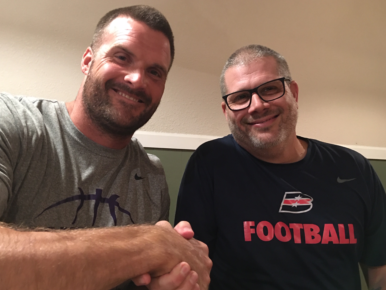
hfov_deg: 56.8
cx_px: 190
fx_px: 357
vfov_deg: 44.2
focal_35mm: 32
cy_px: 148
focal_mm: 4.15
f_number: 2.2
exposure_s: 1/4
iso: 125
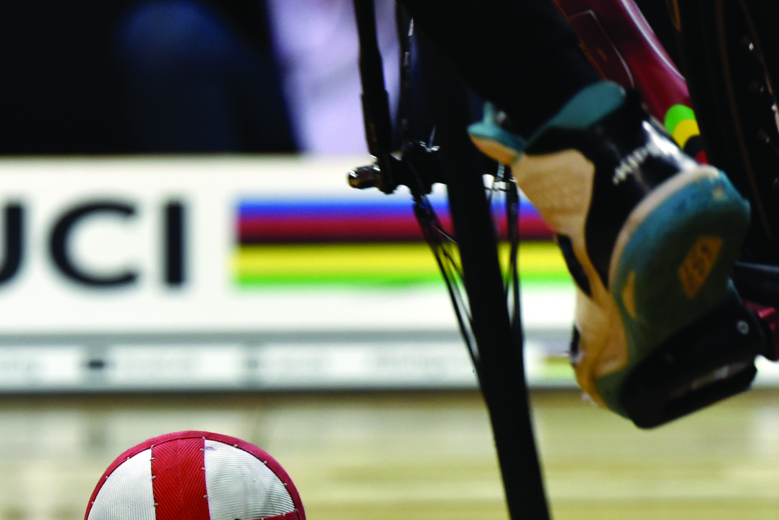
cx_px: 223
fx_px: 10131
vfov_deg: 2.9
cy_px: 635
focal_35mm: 468
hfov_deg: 4.4
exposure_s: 1/1000
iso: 1400
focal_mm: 180
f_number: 4.5
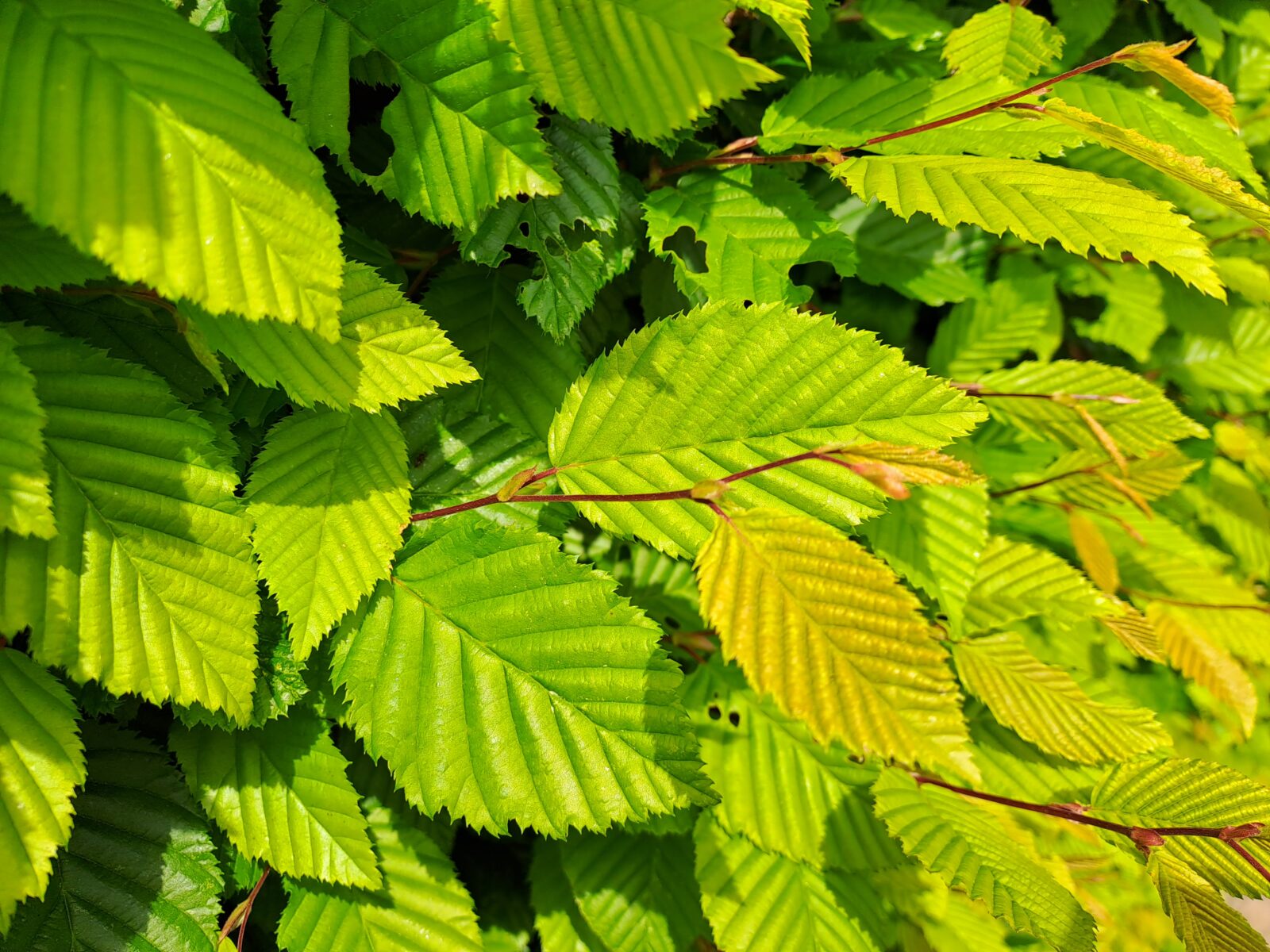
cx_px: 635
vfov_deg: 54.9
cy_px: 476
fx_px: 917
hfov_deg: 69.4
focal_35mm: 25
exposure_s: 1/599
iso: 32
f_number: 1.8
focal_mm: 4.65
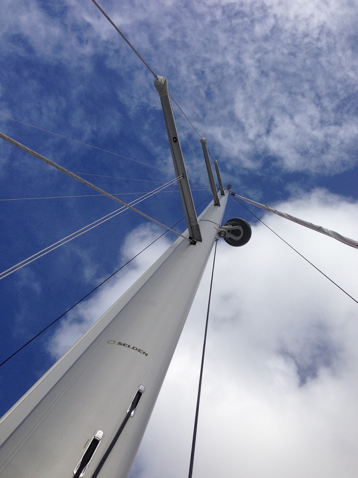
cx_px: 179
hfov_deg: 42.9
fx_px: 455
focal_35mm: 33
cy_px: 239
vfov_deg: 55.4
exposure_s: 1/2584
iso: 50
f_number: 2.4
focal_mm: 4.12
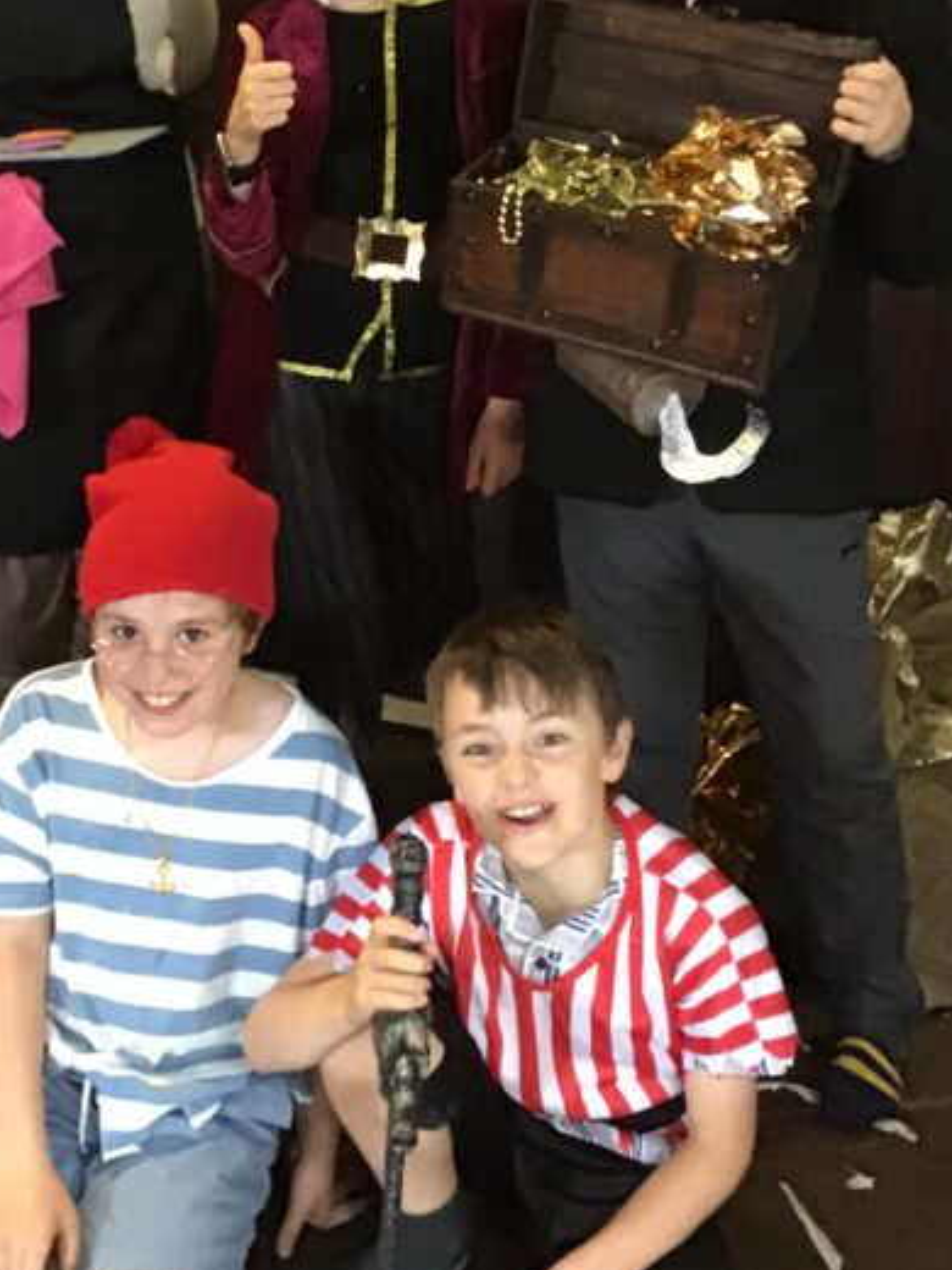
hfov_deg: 23.8
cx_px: 232
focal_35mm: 61
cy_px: 447
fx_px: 2237
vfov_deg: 31.5
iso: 320
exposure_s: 1/17
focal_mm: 3.3
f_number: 2.4
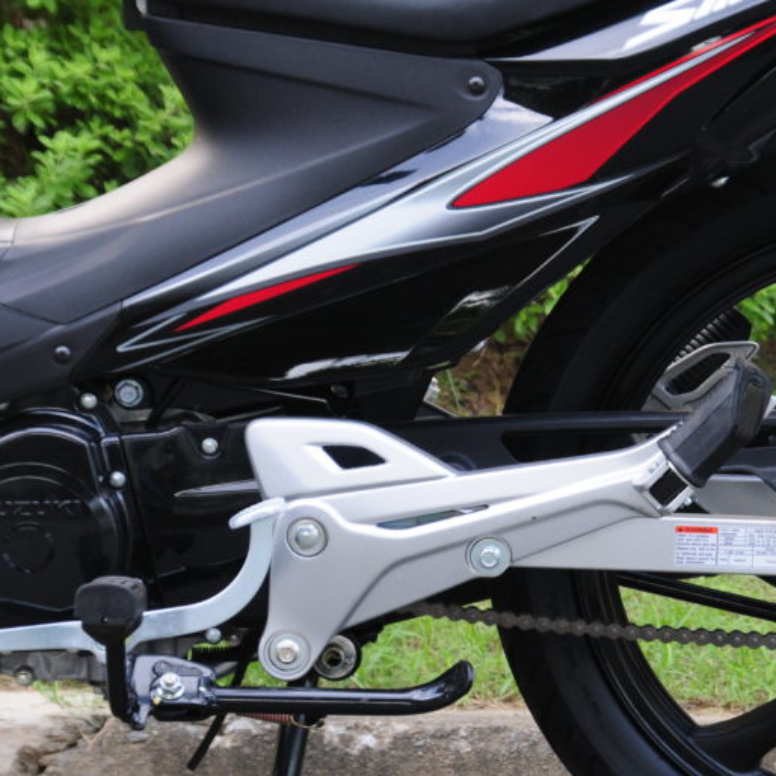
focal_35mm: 203
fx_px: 5149
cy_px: 411
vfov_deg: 8.6
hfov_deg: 8.6
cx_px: 675
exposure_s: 1/125
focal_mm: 80
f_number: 7.1
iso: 400
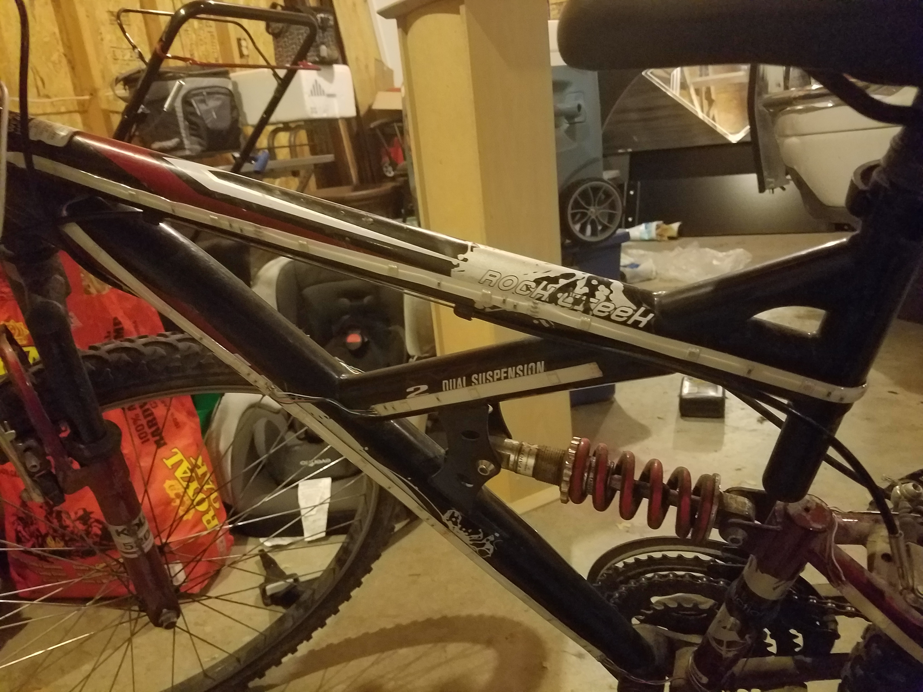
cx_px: 462
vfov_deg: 53.1
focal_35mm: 26
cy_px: 346
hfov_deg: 67.3
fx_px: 693
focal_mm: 4.2
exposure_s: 1/10
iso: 1000
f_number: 1.7
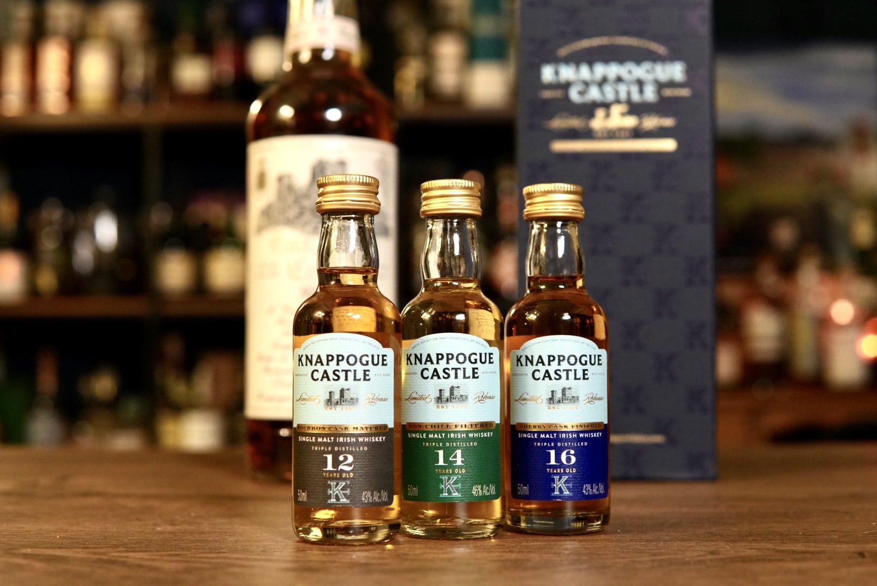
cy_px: 293
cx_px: 438
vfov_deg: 29.9
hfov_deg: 43.6
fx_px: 1097
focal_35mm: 45
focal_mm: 30
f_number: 3.5
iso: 1600
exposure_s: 1/50
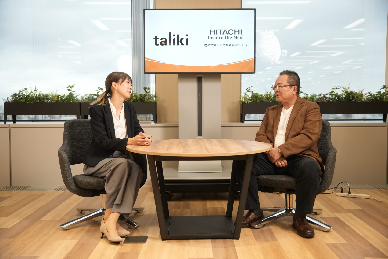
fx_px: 435
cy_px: 130
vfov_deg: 33.1
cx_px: 194
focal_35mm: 40
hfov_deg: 48.0
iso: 640
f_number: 3.2
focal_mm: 40.4
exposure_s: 1/125
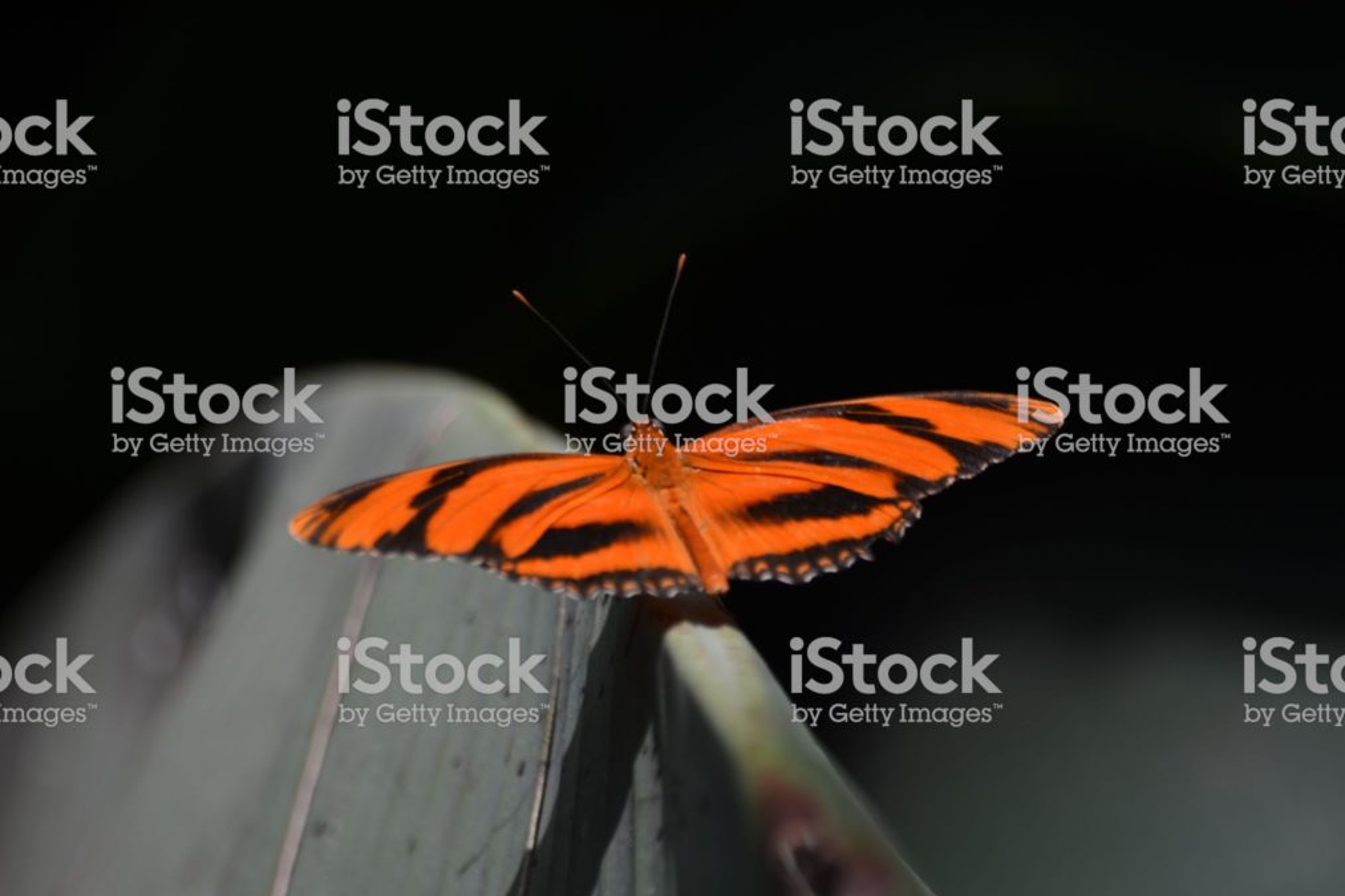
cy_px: 447
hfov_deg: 4.5
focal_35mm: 454
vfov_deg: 3.0
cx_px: 669
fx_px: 16958
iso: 140
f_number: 5.6
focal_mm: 300
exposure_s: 1/320
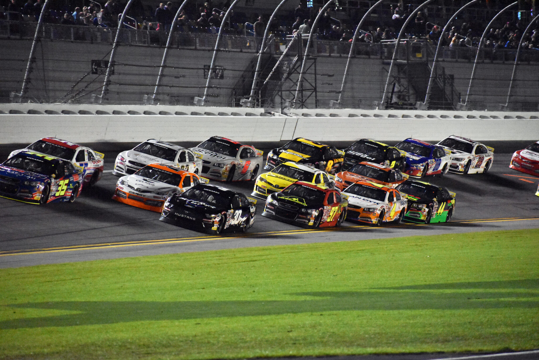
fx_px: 4057
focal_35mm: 271
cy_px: 180
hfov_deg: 7.6
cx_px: 270
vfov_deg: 5.1
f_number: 5.3
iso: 10000
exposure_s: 1/1000
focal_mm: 180
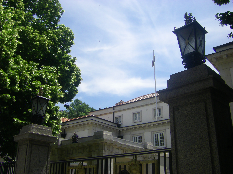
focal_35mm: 38
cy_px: 87
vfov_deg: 37.7
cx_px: 116
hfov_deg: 49.0
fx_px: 256
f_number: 7
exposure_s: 1/200
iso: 64
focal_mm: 6.3
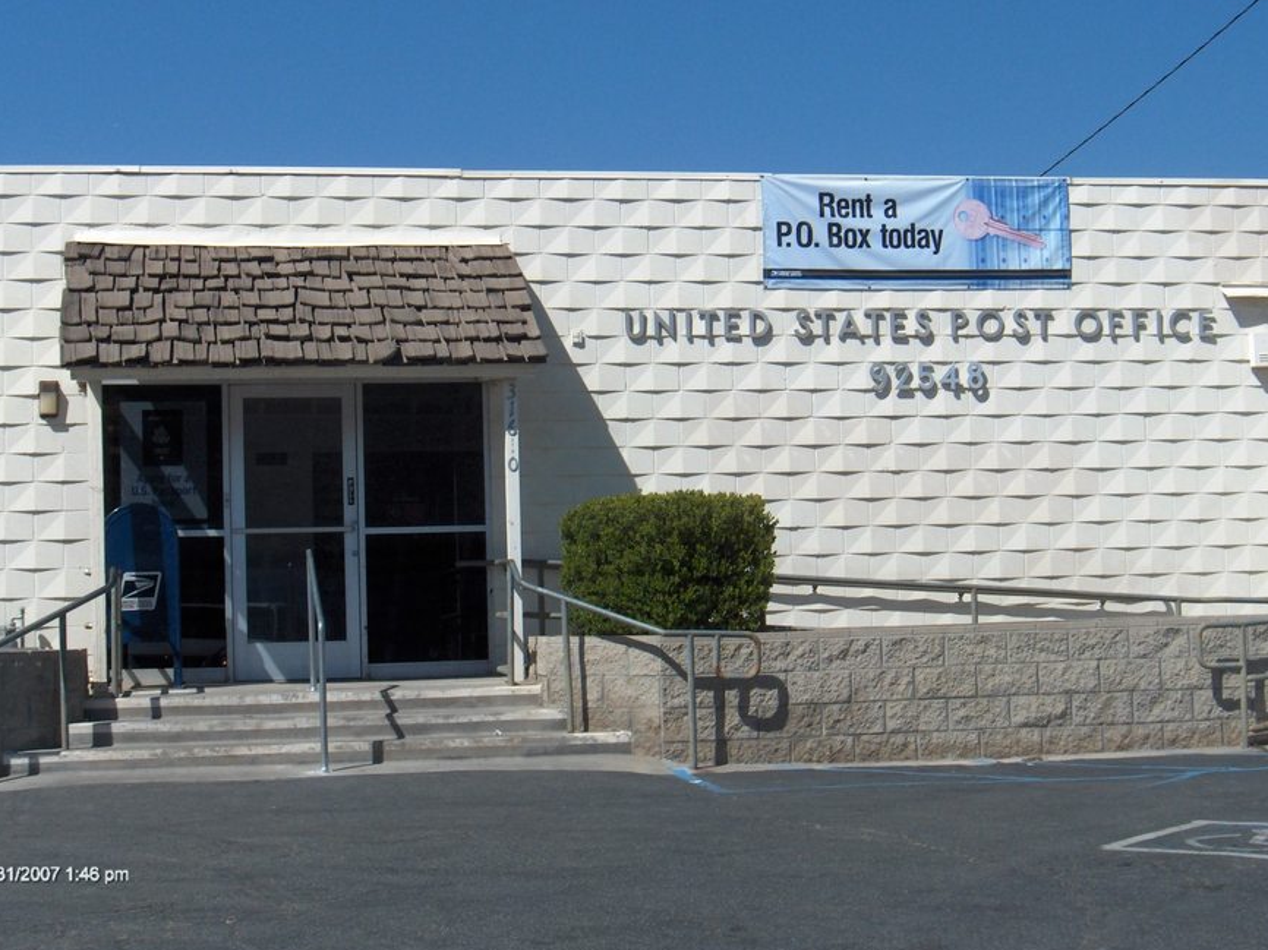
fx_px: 2234
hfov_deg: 31.7
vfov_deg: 24.0
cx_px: 603
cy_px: 457
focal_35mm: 61
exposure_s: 1/581
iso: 100
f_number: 5.4
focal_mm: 11.4
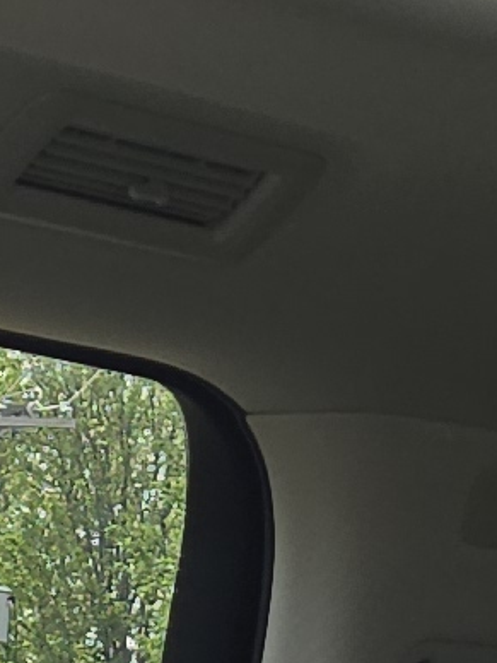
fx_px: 4537
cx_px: 398
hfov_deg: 6.3
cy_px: -449
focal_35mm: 237
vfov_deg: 8.1
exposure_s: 1/180
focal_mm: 6.3
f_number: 1.7
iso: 20
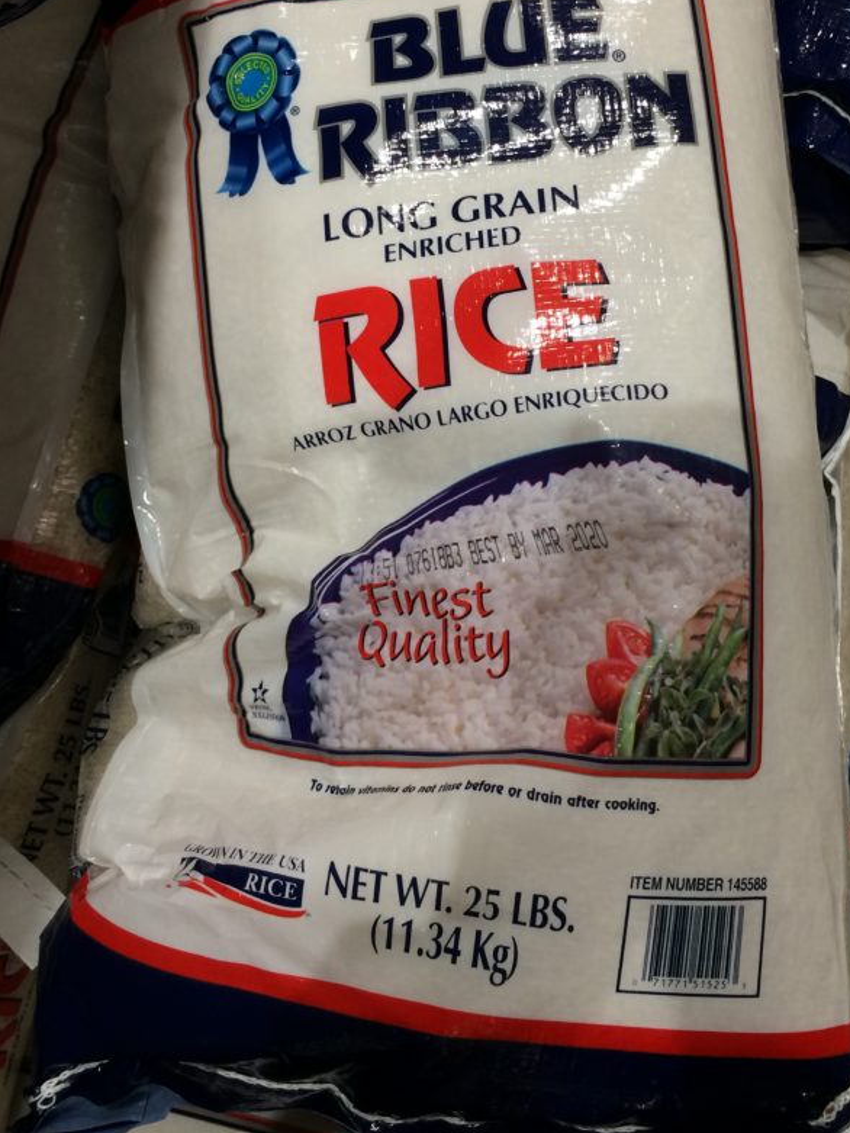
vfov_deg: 48.3
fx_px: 1244
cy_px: 402
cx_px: 509
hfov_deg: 37.6
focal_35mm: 38
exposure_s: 1/33
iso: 50
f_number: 2.2
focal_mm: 4.15
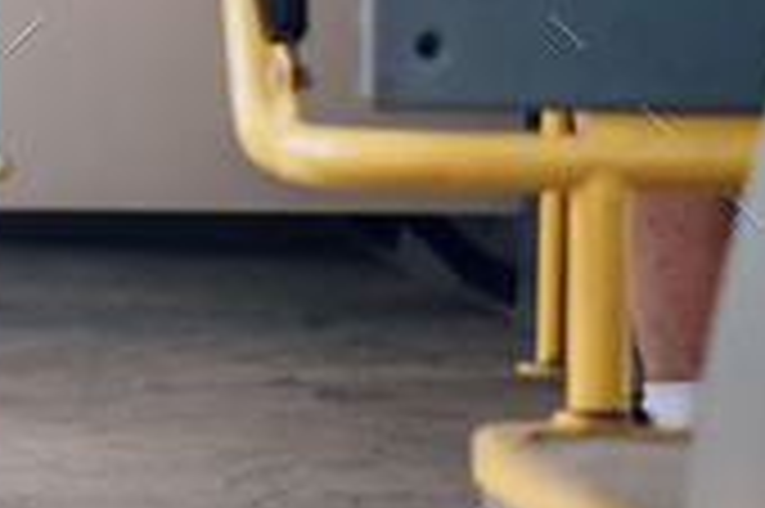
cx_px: -400
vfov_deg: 7.8
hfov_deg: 11.3
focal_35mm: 174
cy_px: -29
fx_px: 3694
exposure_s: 1/500
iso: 200
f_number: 1.8
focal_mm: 50
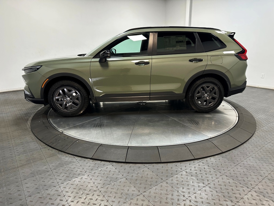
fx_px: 190
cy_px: 103
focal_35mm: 24
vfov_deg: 56.8
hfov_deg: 71.6
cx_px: 137
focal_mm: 6.86
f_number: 1.78
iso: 400
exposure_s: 1/60
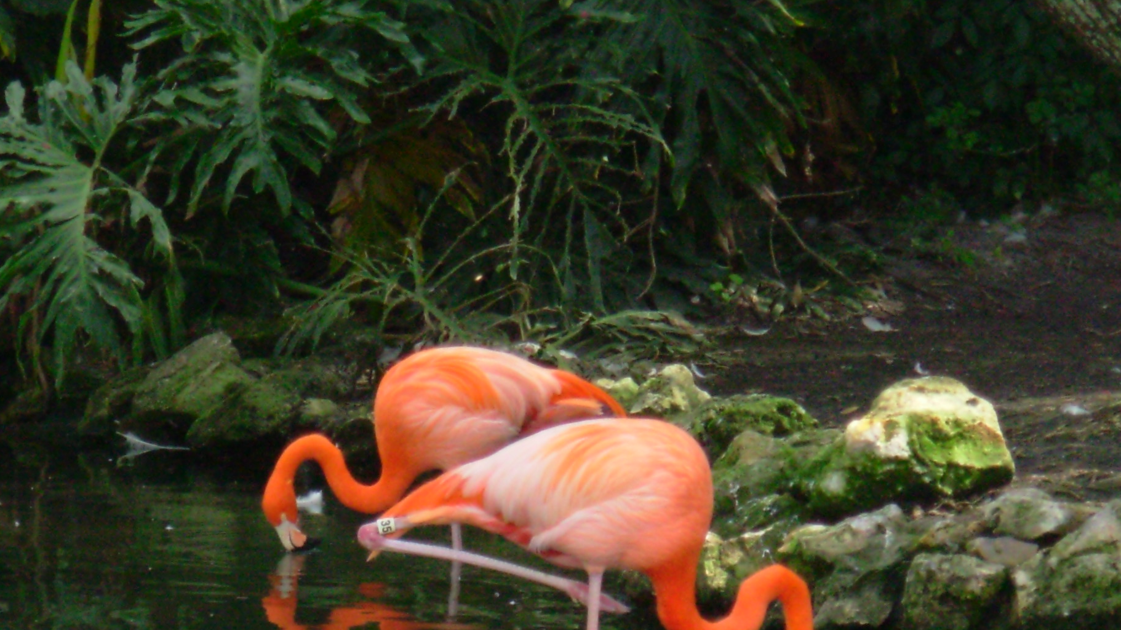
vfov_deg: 3.8
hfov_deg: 6.7
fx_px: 9512
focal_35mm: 320
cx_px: 446
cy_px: 569
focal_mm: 31.4
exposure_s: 1/395
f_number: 5
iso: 200
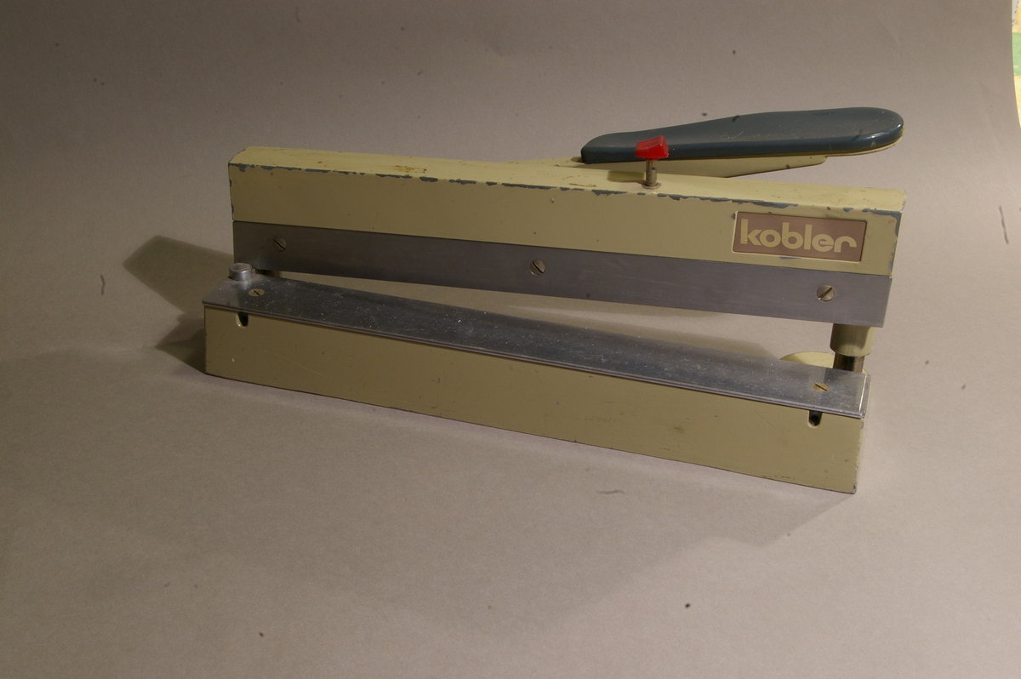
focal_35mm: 50
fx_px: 1403
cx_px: 510
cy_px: 340
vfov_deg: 27.2
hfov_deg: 40.0
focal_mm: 33
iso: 200
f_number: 27
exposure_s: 2
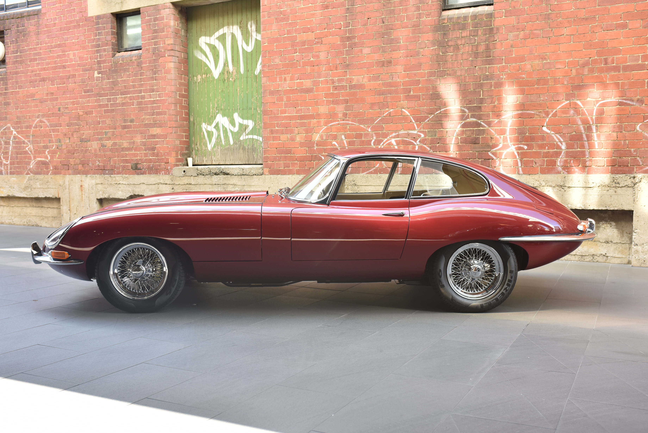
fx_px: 630
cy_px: 216
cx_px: 324
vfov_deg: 37.9
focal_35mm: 35
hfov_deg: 54.4
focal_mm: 35
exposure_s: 1/160
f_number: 4
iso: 400
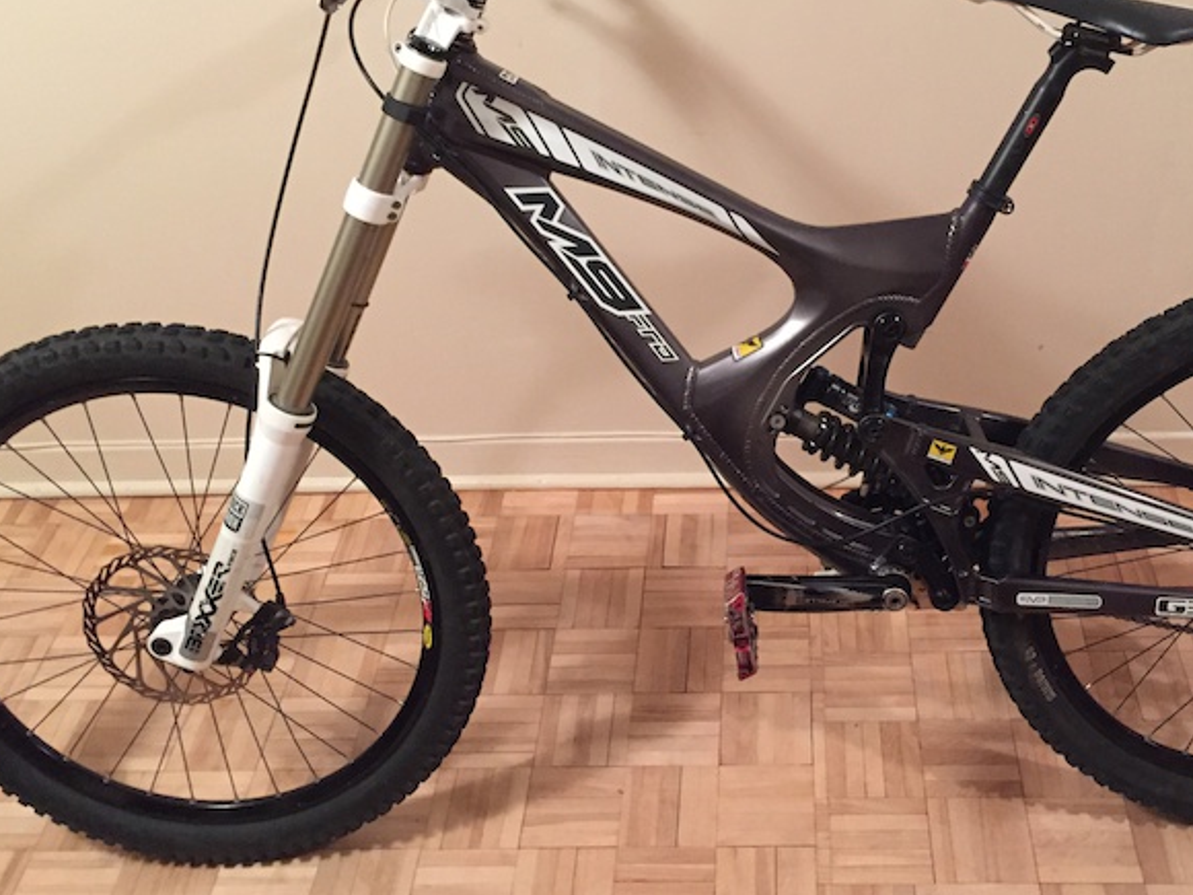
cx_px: 728
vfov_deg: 35.9
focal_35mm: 40
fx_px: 1379
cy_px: 409
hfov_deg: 46.5
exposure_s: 1/15
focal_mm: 4.15
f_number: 2.2
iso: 320
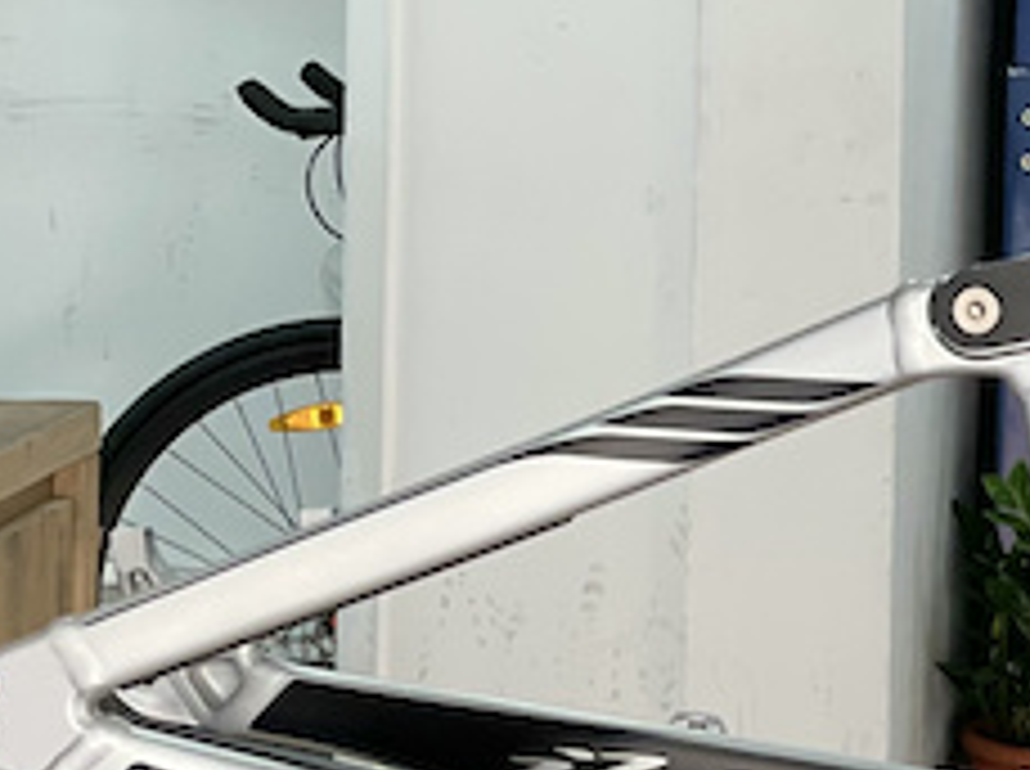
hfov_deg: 10.5
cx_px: 1489
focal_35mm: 182
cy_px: 126
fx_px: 5407
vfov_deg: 8.1
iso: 100
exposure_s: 1/100
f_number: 2
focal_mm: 6
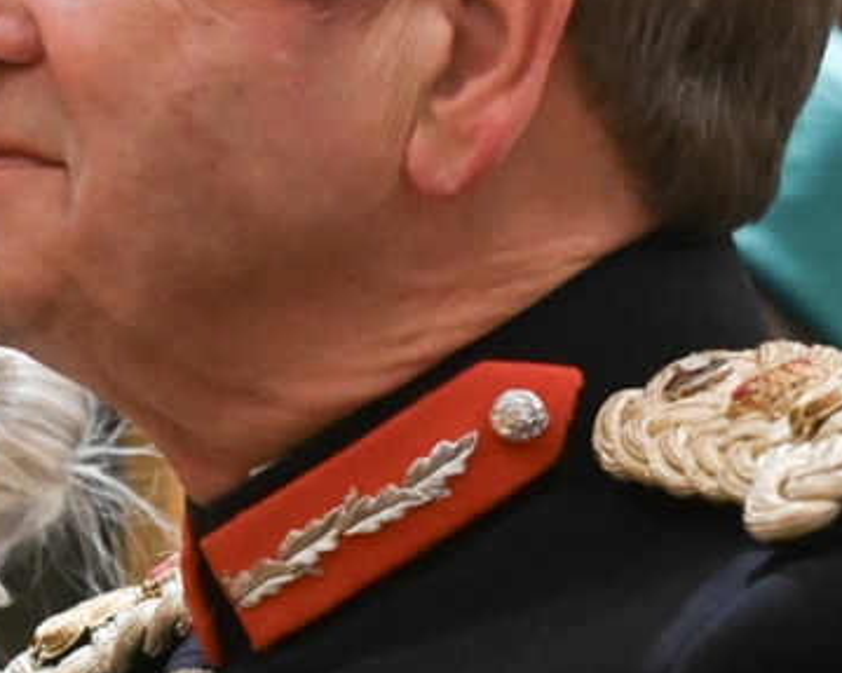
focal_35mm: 600
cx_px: -145
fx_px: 14948
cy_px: 855
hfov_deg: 3.2
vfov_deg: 2.6
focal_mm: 112
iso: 3200
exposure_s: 1/125
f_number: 4
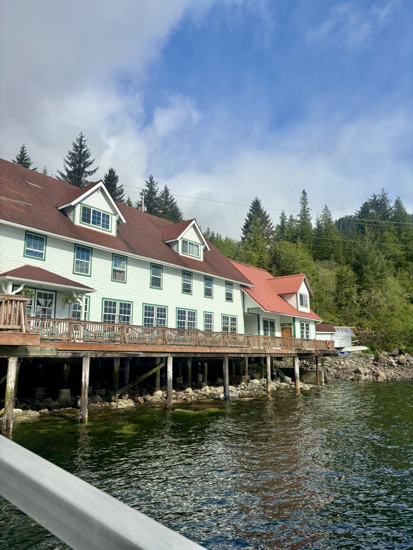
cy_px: 275
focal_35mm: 26
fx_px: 414
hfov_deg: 53.1
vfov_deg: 67.3
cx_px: 206
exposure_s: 1/3534
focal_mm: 5.96
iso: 50
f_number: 1.6
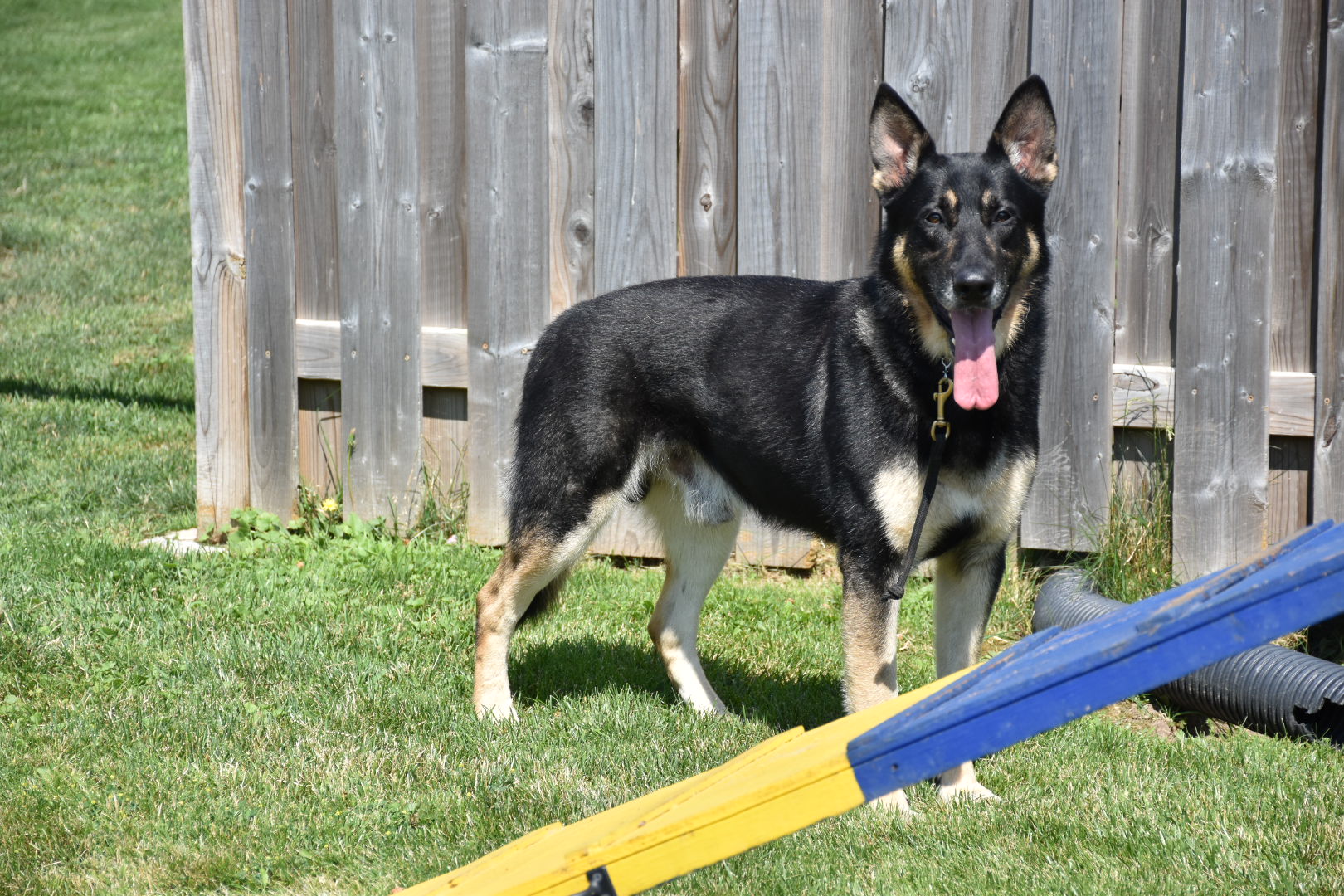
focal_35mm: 135
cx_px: 672
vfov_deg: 10.2
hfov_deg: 15.2
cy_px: 448
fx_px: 5040
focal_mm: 90
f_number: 5.3
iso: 400
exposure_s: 1/1600
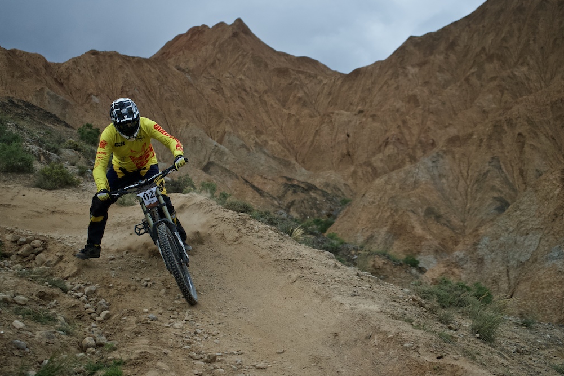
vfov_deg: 30.5
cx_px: 277
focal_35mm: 44
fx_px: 689
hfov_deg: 44.5
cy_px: 189
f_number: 4.5
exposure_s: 1/1600
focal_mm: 43
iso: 1600
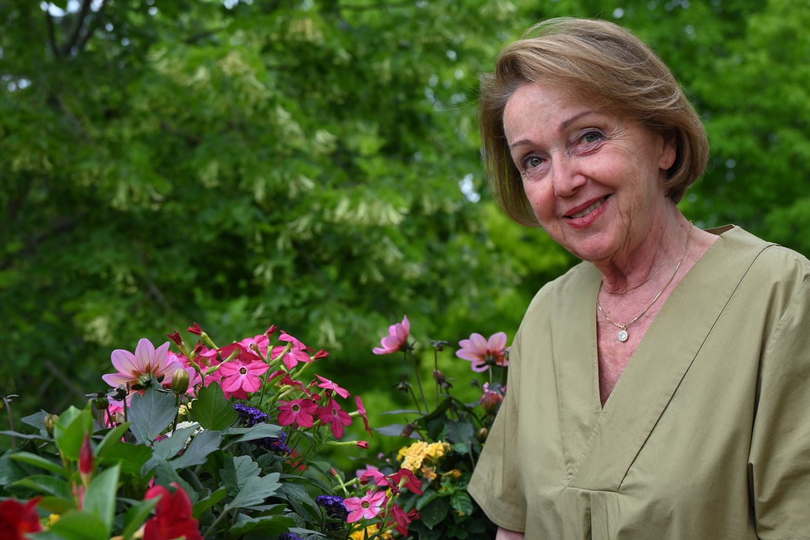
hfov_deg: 35.1
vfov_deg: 23.8
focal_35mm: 57
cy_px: 270
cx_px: 405
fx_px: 1282
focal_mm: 57
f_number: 5.6
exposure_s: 1/160
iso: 200
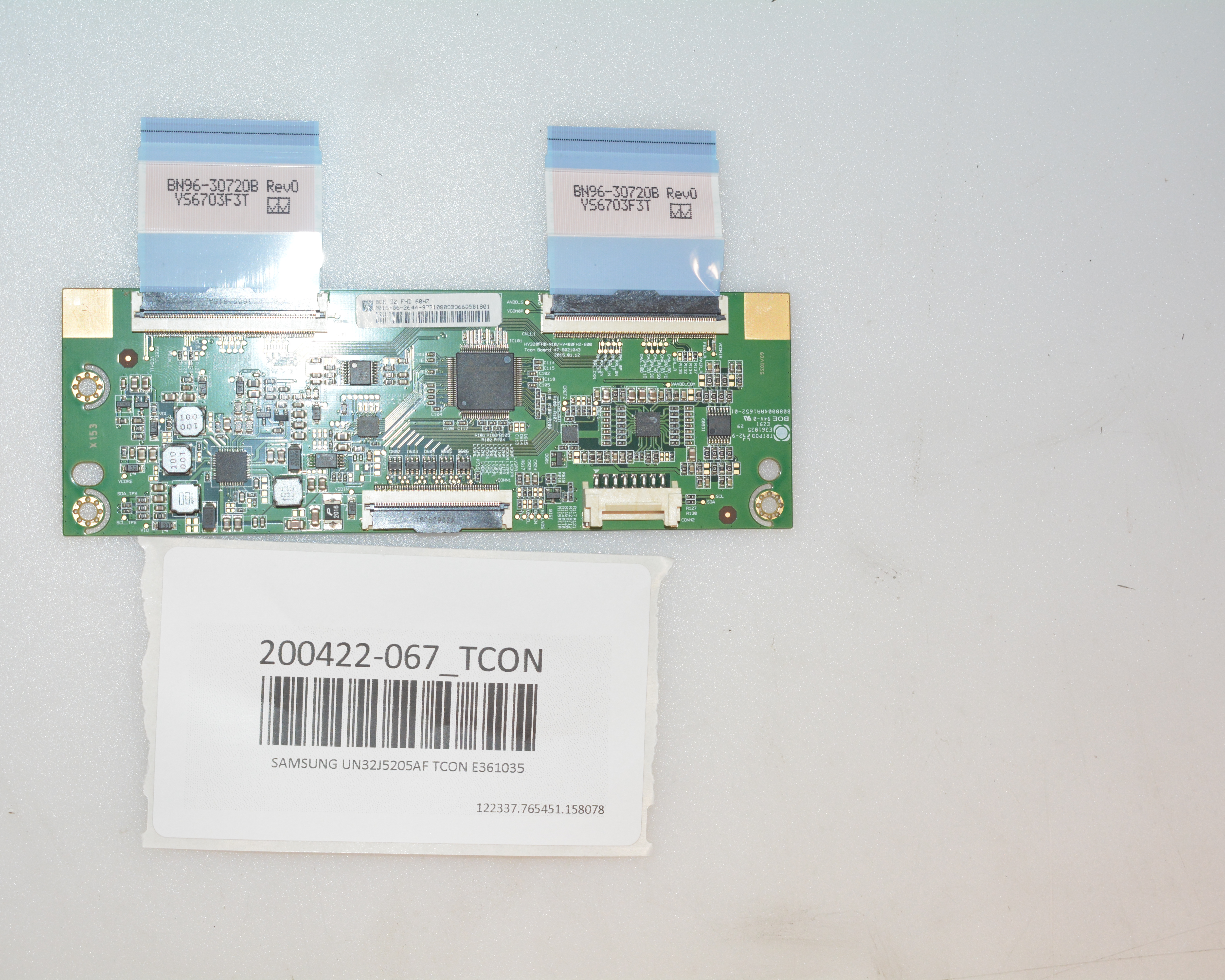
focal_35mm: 51
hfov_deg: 36.7
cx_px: 595
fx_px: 1849
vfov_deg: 29.7
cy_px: 490
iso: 1000
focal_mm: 30
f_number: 8
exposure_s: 1/200
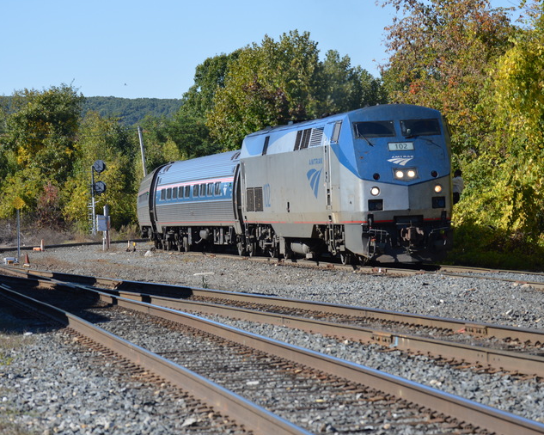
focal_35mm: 170
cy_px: 220
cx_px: 237
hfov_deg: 11.4
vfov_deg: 9.1
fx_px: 2736
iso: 110
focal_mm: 90
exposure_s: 1/500
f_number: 5.6
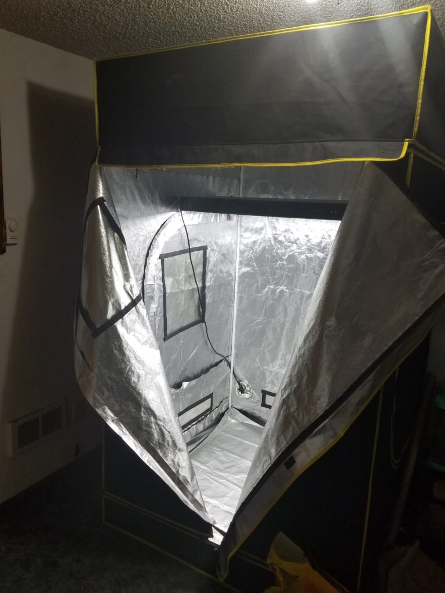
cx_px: 222
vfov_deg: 67.3
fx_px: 446
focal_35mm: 26
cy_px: 296
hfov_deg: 53.1
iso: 64
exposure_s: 1/60
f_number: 1.7
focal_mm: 4.2
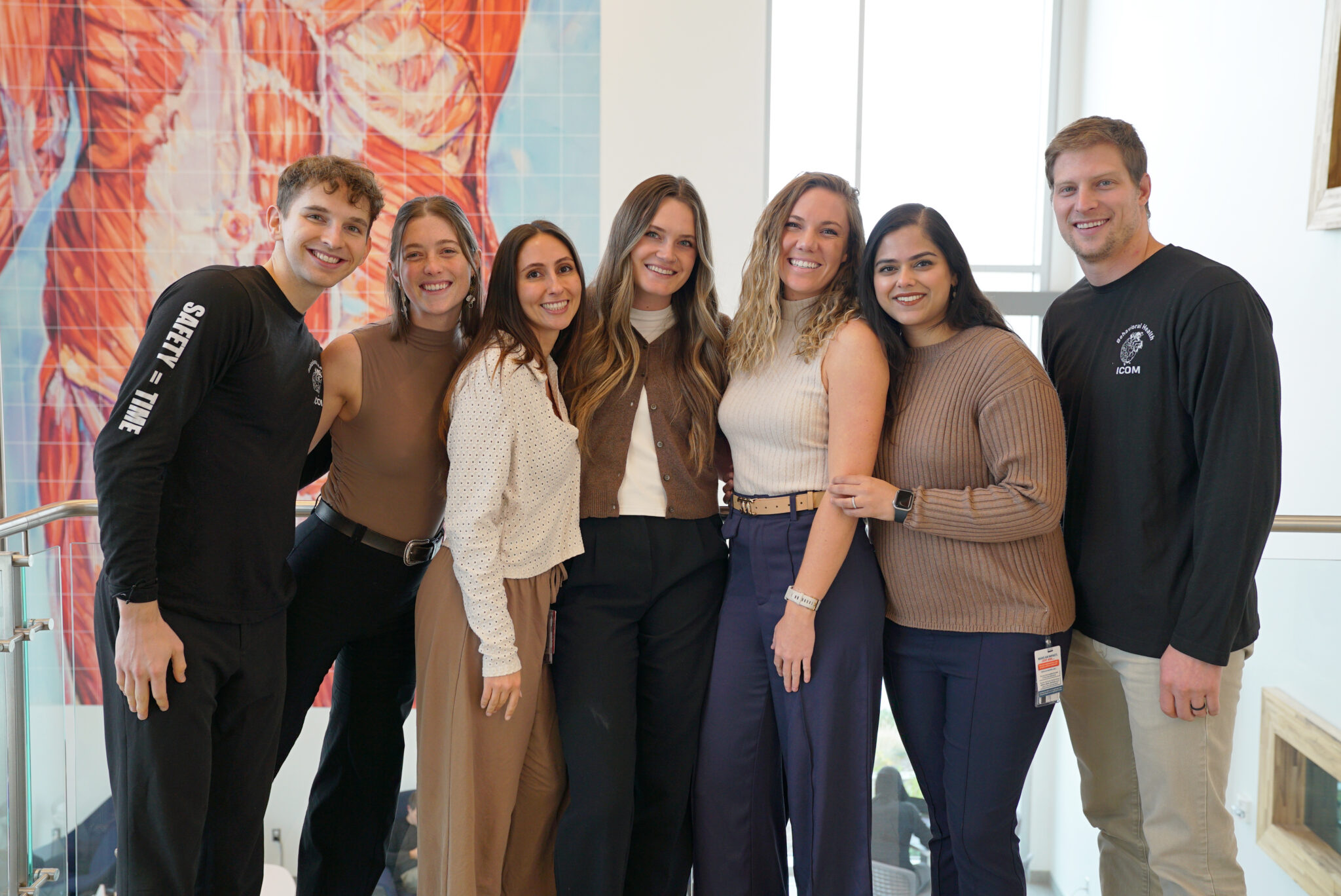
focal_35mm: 36
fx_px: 1342
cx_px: 670
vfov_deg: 36.9
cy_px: 448
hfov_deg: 53.1
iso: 320
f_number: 4
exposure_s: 1/60
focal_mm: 36
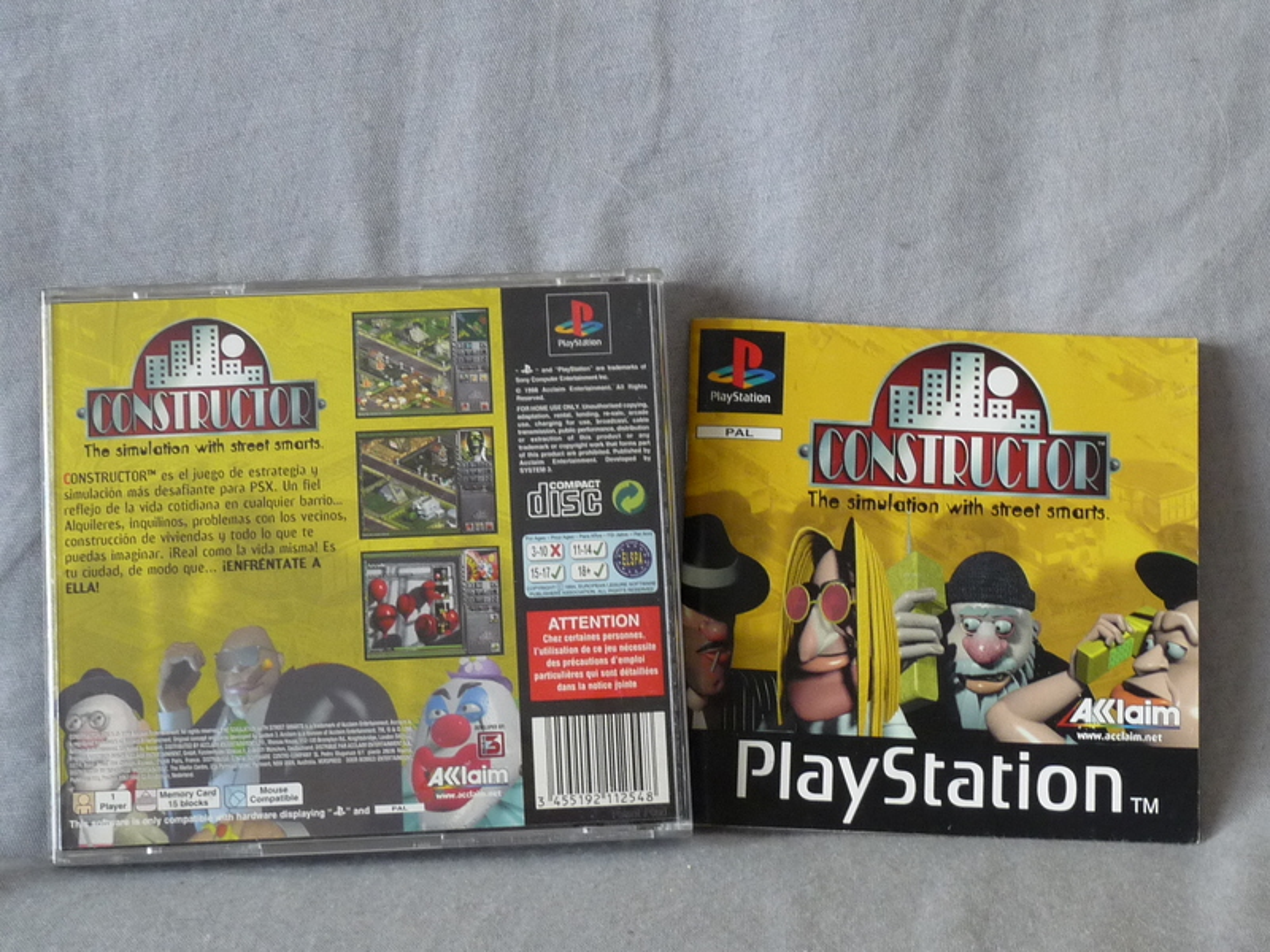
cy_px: 476
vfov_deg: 19.1
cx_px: 635
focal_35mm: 77
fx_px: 2825
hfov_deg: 25.3
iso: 200
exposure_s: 1/30
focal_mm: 7.8
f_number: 3
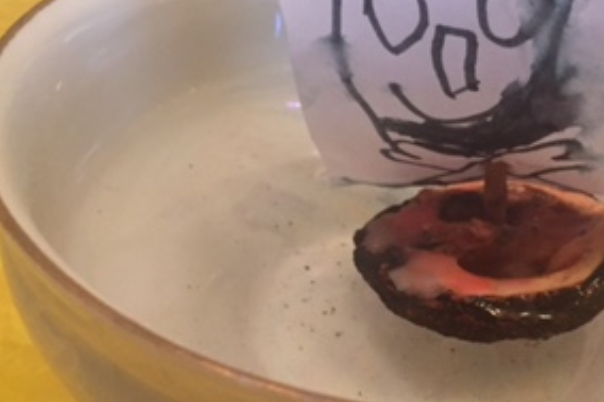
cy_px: 230
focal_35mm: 68
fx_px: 1140
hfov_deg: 29.1
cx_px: 476
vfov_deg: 20.0
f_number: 2.2
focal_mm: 4.15
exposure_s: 1/30
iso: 160
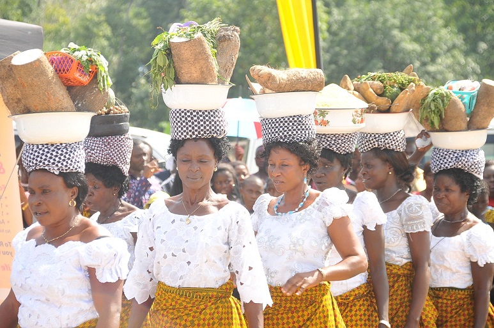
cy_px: 164
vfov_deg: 7.9
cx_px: 247
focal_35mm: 174
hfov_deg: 11.8
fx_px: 2384
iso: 200
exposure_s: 1/200
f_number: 5.6
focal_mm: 116
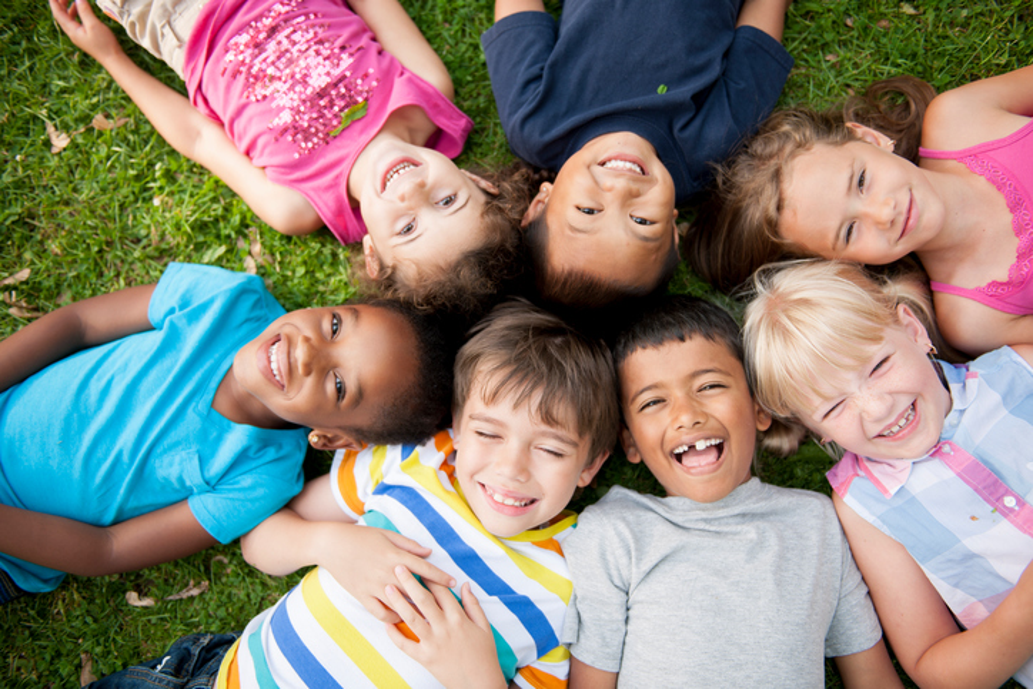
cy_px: 344
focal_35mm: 35
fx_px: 1004
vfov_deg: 37.9
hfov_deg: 54.4
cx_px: 516
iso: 125
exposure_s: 1/160
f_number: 2.8
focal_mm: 35
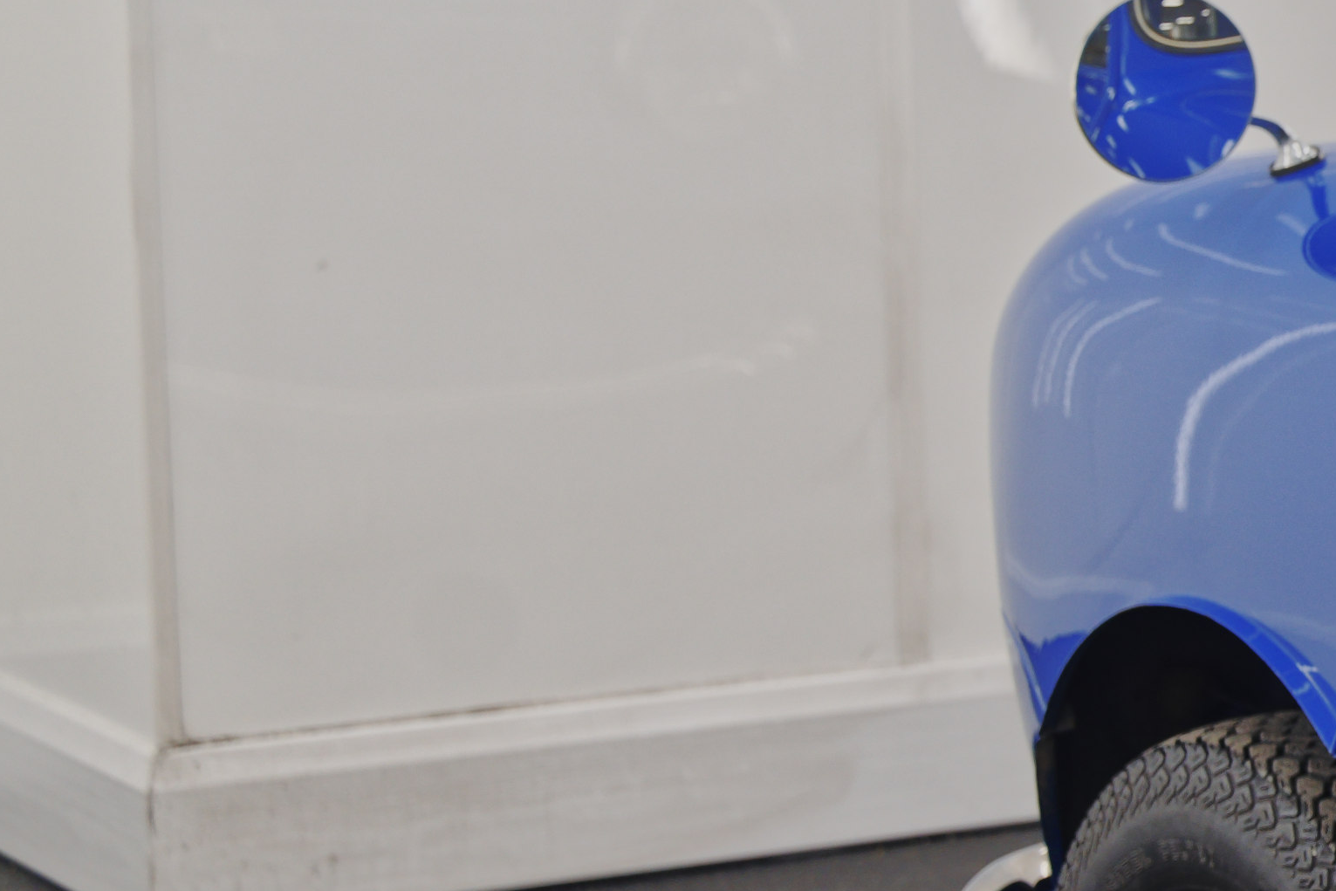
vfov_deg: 9.5
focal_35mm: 145
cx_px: 2553
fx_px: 5381
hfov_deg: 12.6
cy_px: 404
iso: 125
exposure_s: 1/40
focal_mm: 37
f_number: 4.5
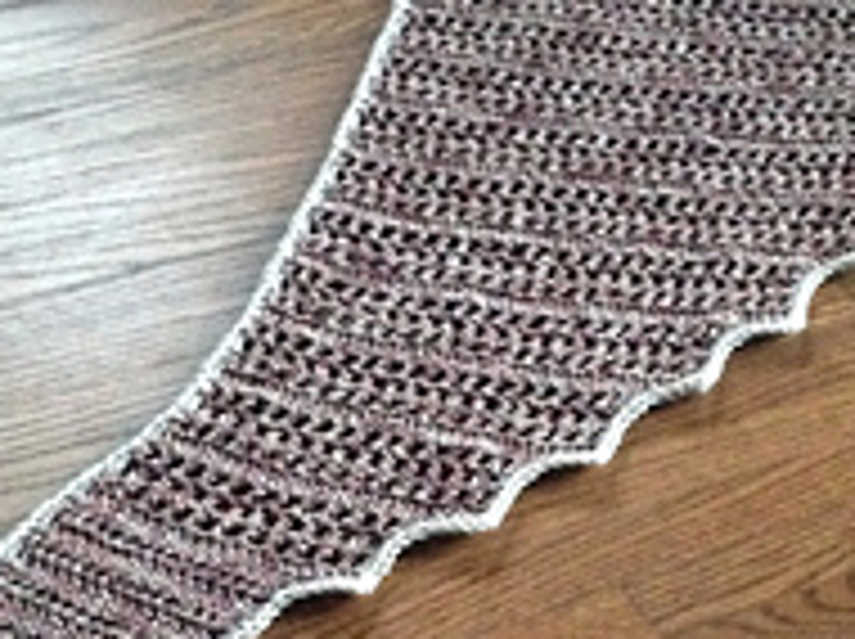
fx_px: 2146
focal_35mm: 87
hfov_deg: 22.5
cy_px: 448
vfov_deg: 16.9
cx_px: 436
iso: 800
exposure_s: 1/15
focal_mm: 4.12
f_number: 2.4
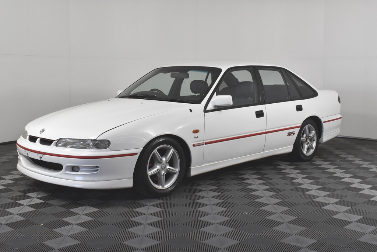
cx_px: 188
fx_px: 471
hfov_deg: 43.6
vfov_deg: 29.9
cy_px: 126
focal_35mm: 45
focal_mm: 30
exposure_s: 1/400
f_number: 10
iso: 1600
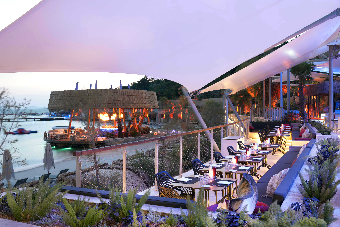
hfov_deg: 54.4
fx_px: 331
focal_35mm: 35
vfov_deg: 37.9
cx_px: 170
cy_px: 114
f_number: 8
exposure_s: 10
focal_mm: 35
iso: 100
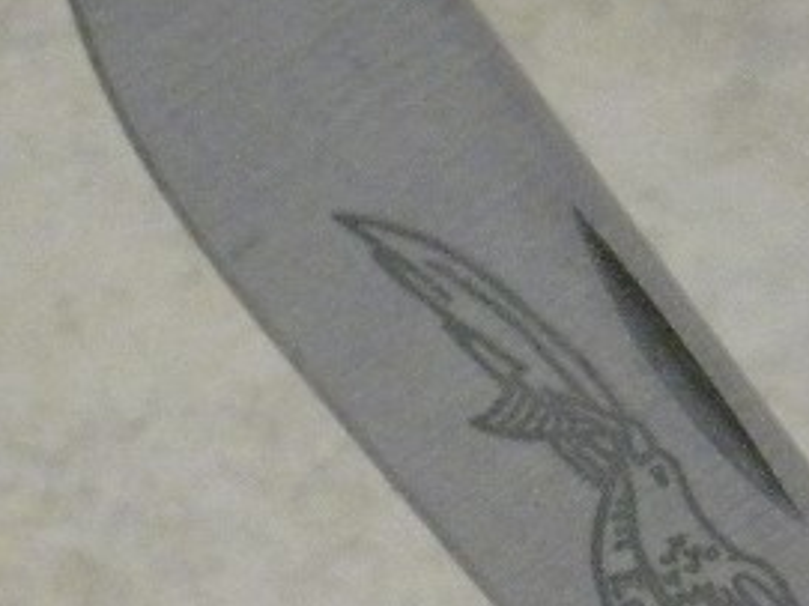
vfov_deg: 4.8
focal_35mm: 306
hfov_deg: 6.5
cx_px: 343
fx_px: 7148
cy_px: 824
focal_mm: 15.1
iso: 800
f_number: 4.5
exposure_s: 1/69.1
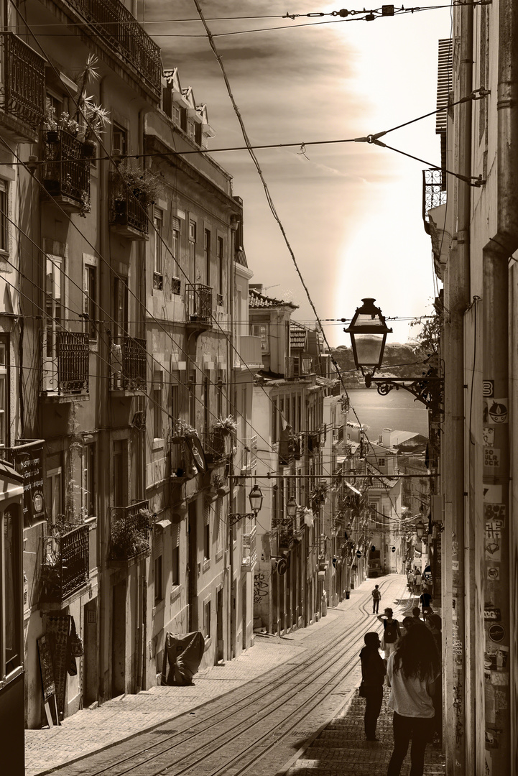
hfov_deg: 19.5
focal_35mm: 70
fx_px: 1509
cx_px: 259
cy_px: 388
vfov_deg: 28.8
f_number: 11
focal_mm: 70
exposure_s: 1/200
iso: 100
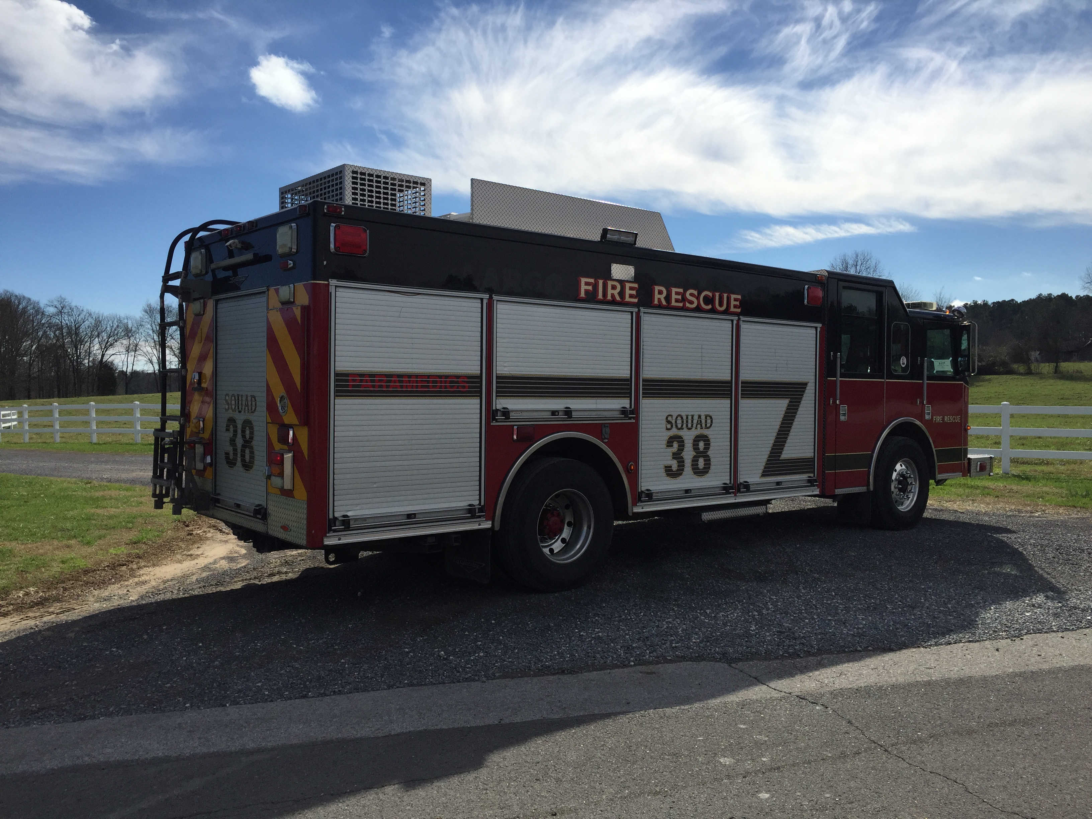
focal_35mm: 29
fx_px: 915
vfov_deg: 48.2
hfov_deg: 61.7
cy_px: 410
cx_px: 546
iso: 32
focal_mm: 4.15
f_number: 2.2
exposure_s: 1/4405
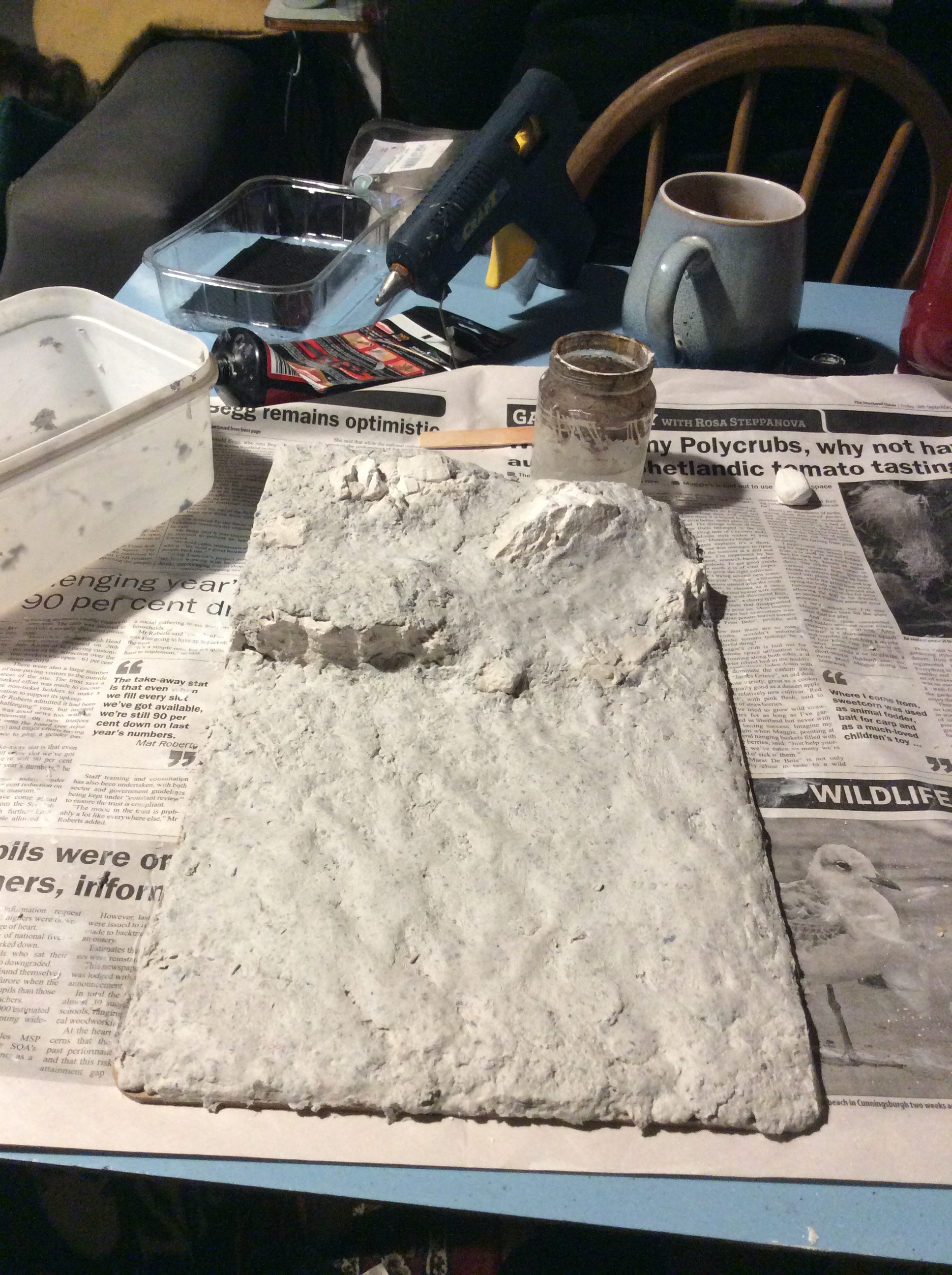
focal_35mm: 32
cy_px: 638
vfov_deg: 56.9
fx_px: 1177
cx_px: 476
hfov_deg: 44.1
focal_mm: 3.3
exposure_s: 1/25
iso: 200
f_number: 2.4
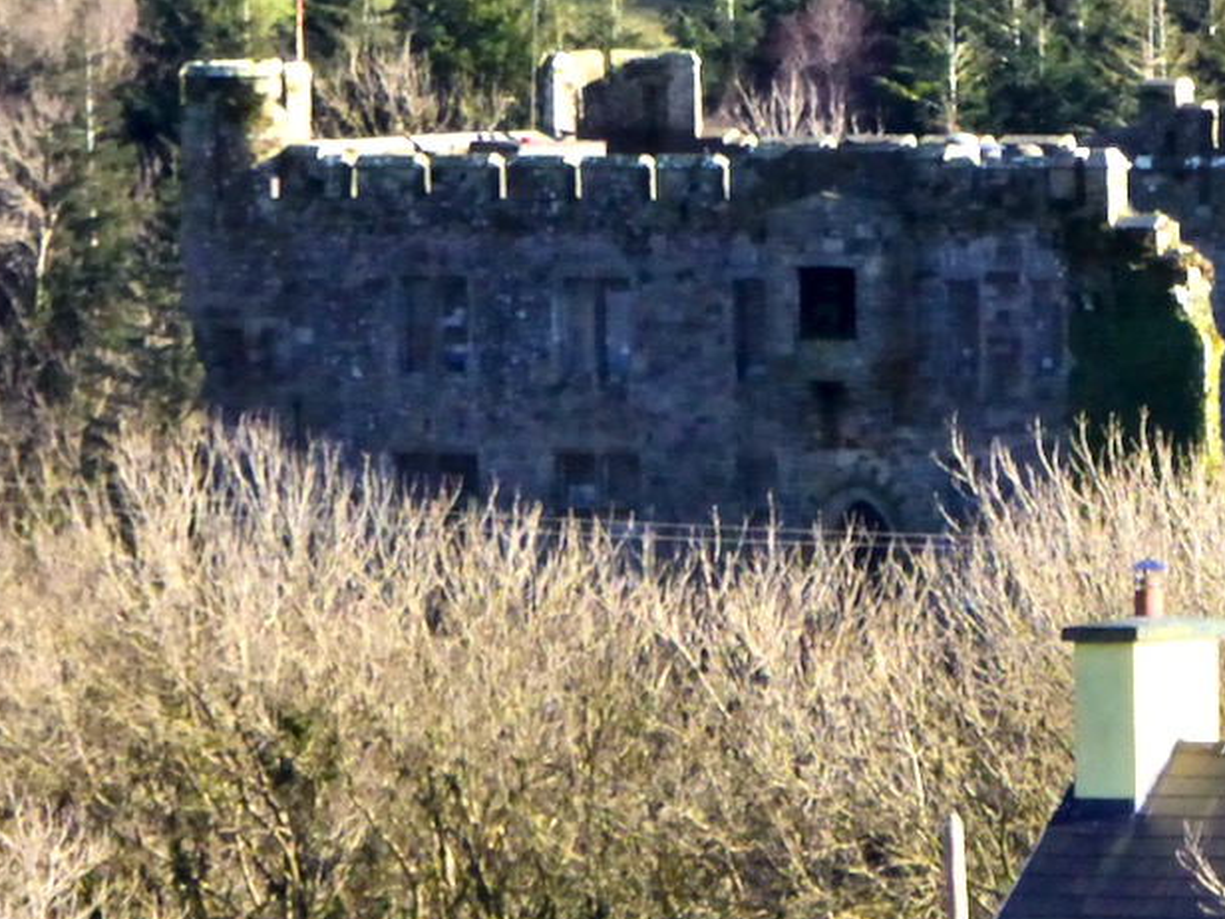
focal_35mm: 895
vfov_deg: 1.7
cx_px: 1263
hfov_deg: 2.2
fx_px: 31672
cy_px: -6
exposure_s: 1/1000
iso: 400
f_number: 6
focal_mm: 77.3
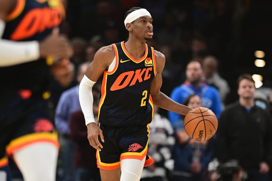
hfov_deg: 4.6
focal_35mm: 450
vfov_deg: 3.1
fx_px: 3400
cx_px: 136
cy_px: 90
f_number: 2.8
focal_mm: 300
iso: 2500
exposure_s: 1/1250
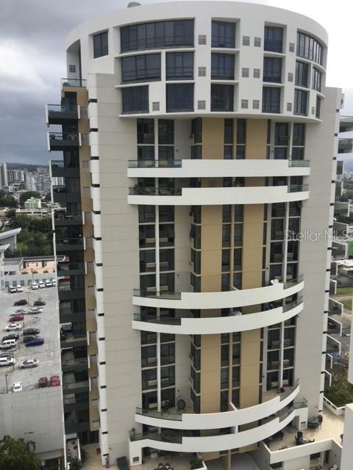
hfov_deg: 48.2
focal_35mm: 29
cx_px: 176
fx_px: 394
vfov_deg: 61.7
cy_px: 235
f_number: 2.2
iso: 25
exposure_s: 1/999
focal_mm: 4.15
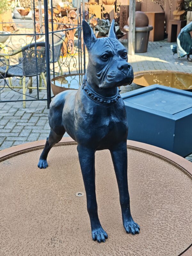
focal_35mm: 46
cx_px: 96
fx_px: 340
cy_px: 128
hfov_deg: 31.5
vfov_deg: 41.2
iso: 50
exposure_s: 1/393
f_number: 1.63
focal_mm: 8.72
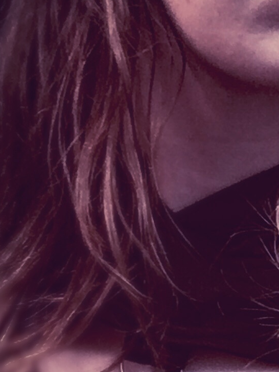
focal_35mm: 45
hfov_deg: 30.2
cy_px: 346
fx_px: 484
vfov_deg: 38.7
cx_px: 272
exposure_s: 1/30
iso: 250
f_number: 2.2
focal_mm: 2.65
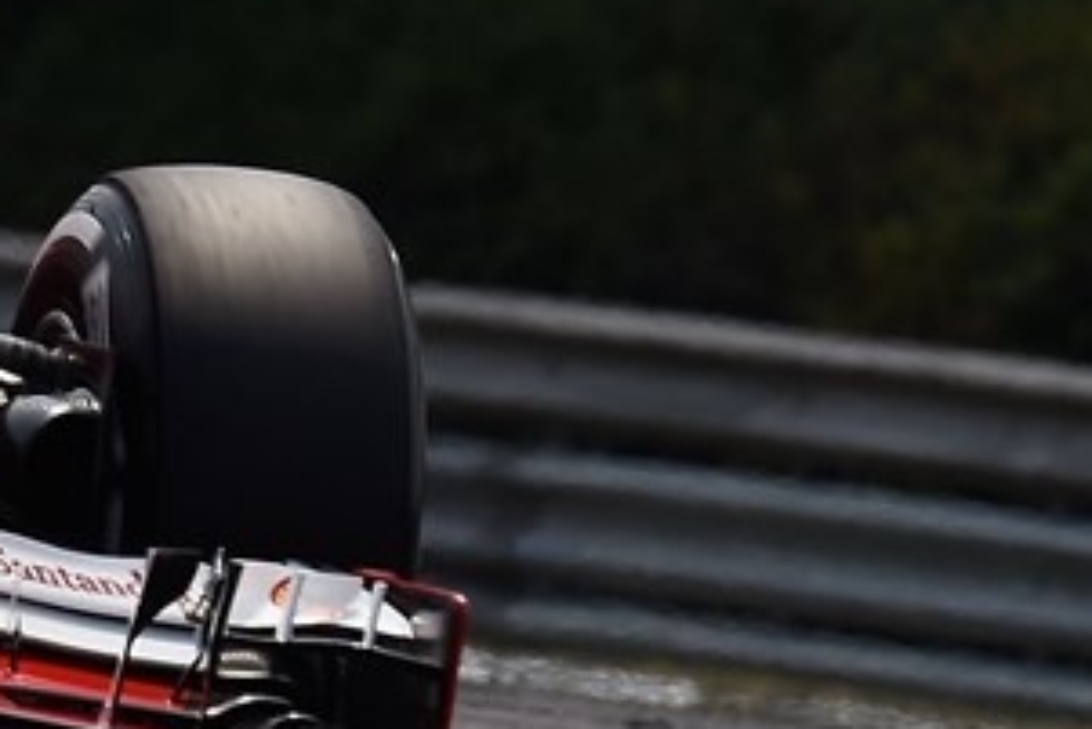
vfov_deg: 0.8
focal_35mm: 1699
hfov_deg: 1.2
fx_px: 51559
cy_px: 317
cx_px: -686
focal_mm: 500
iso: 500
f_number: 10
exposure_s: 1/2000
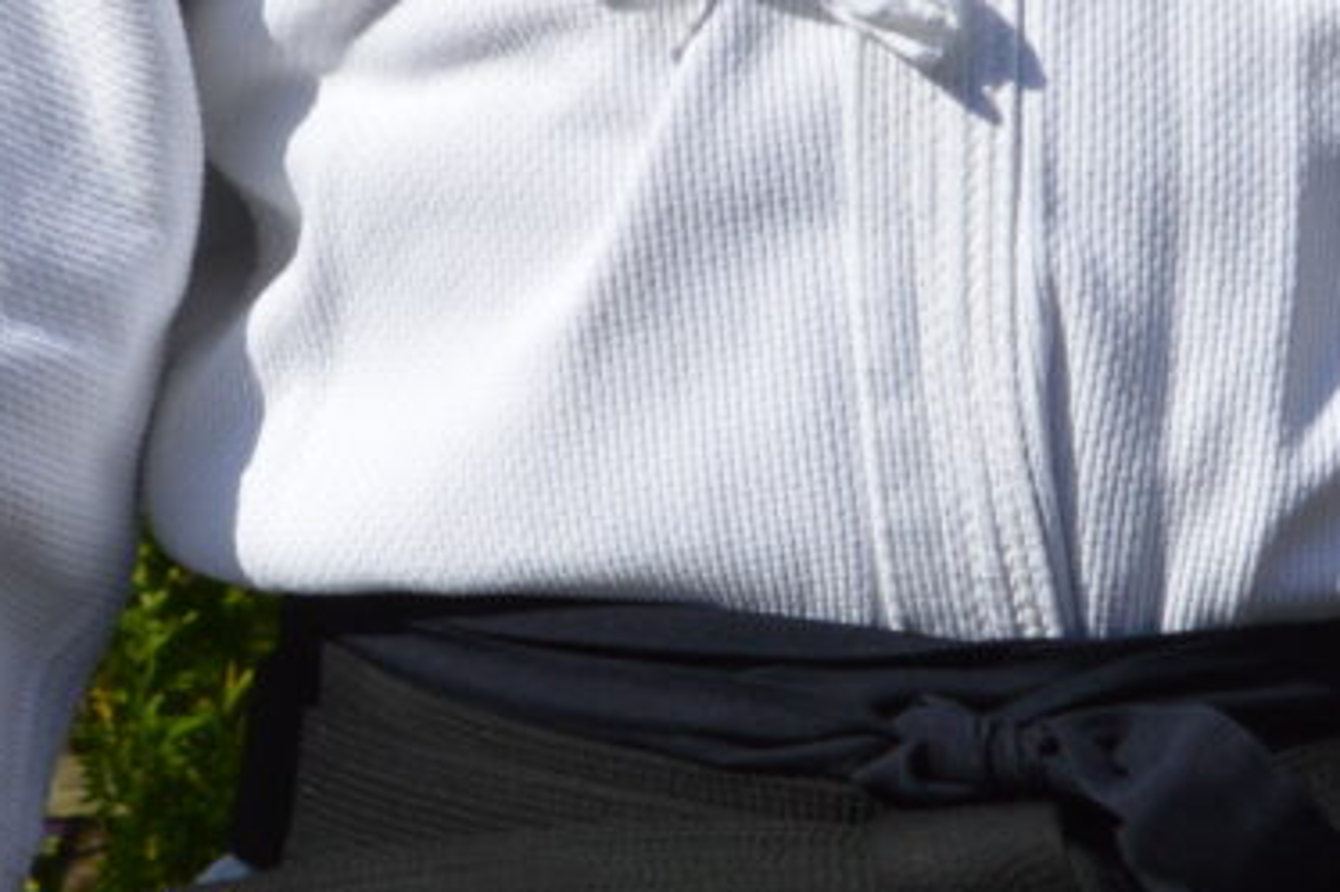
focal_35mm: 452
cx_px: 1759
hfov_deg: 4.5
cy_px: -426
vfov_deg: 3.0
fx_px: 16806
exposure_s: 1/320
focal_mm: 55
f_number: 9
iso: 100
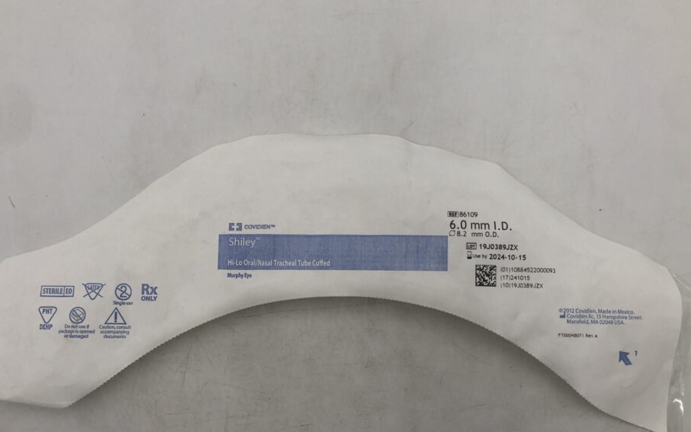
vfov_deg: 38.2
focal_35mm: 33
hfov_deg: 58.1
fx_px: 621
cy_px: 260
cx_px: 333
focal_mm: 3.99
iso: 20
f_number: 1.8
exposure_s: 1/255
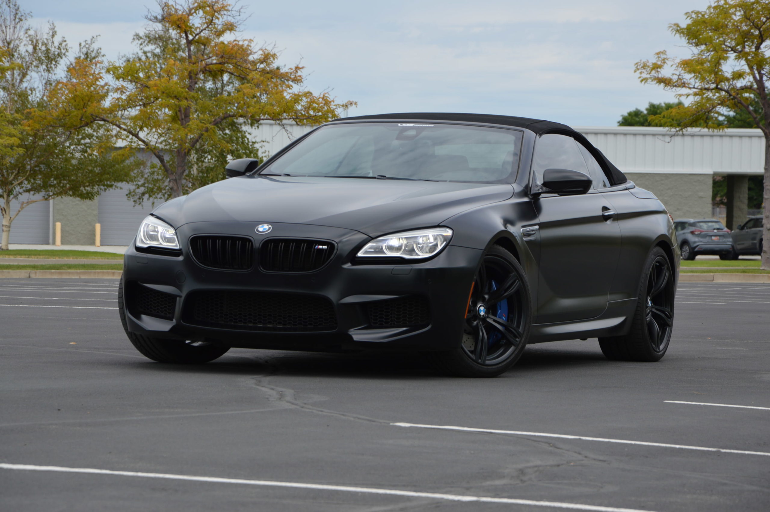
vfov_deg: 8.7
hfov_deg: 13.1
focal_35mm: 158
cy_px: 256
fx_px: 3366
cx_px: 385
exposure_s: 1/250
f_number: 8
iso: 100
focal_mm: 105
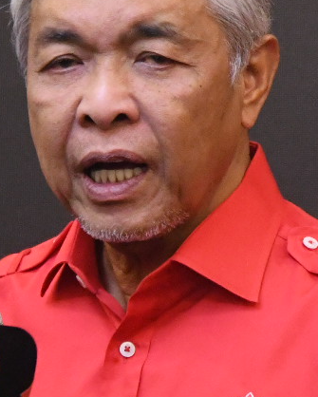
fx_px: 3631
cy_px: 248
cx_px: -45
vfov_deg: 6.3
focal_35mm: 309
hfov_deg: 5.0
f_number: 4.5
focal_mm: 85
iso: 5000
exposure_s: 1/160
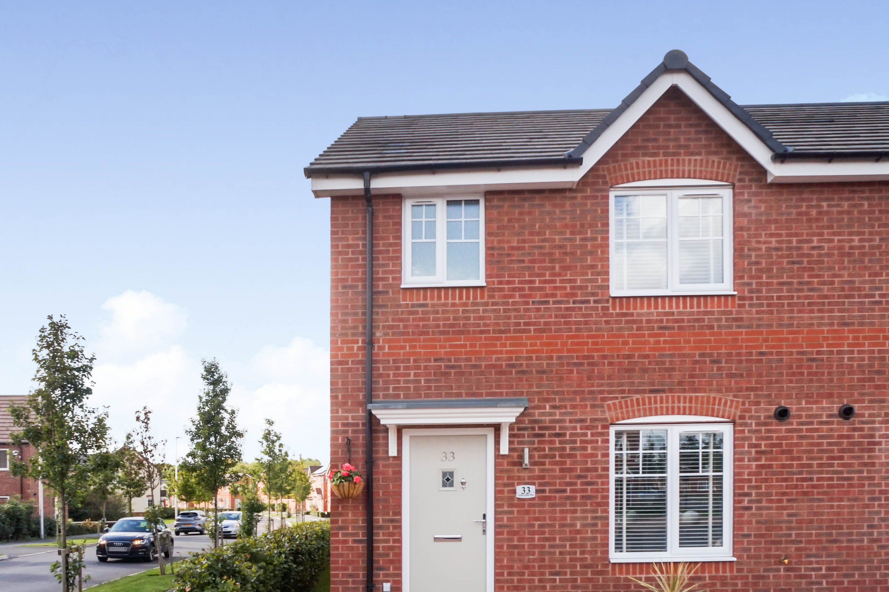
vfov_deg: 34.0
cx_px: 423
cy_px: 376
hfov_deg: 49.6
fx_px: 963
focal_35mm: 39
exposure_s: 1/80
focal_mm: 16
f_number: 13
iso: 100
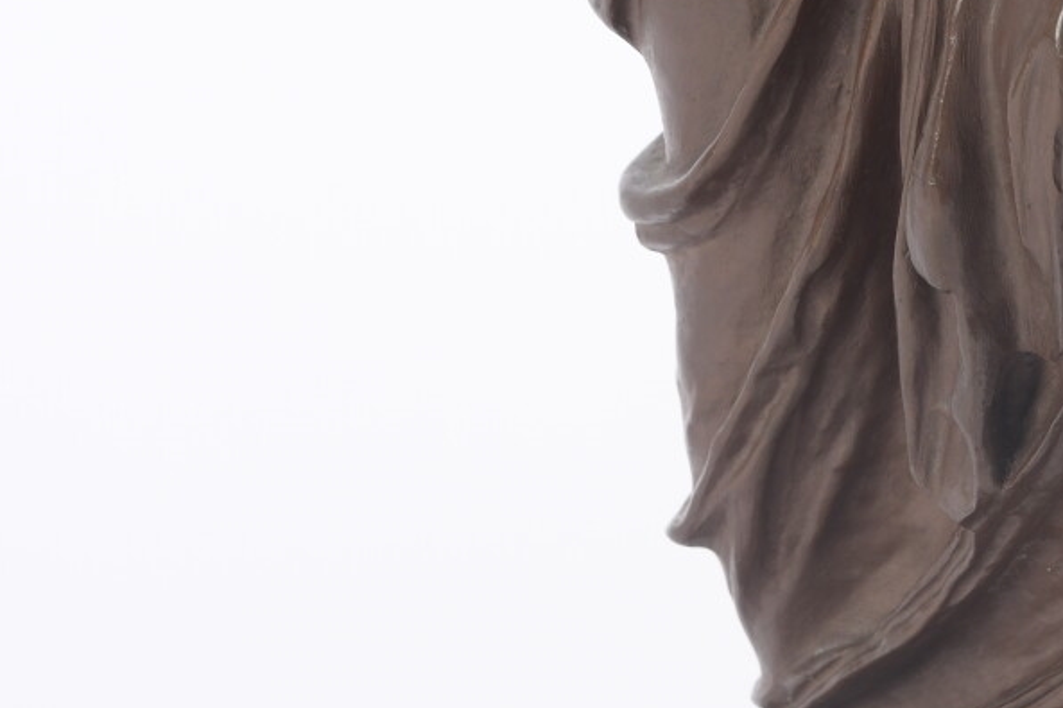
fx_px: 7822
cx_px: 920
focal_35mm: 265
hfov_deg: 7.8
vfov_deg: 5.2
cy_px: 324
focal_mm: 65
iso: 100
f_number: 7.1
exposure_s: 1/200
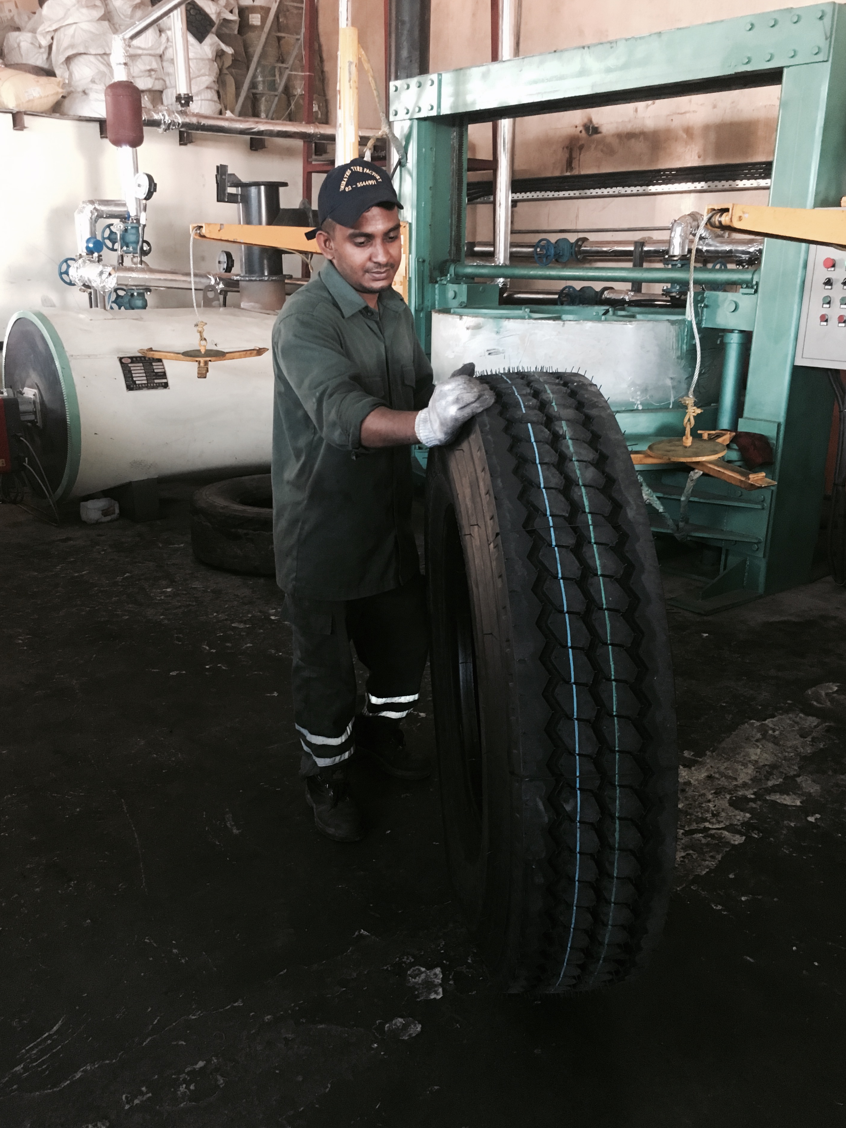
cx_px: 402
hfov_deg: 45.4
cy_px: 580
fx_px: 1010
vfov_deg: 58.3
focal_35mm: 31
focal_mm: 4.15
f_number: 2.2
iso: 200
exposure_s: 1/20
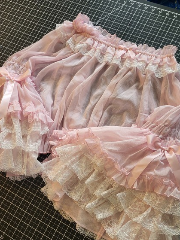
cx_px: 93
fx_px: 208
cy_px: 137
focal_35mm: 30
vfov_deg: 59.7
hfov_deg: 46.8
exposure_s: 1/40
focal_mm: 5.4
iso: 250
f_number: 1.8
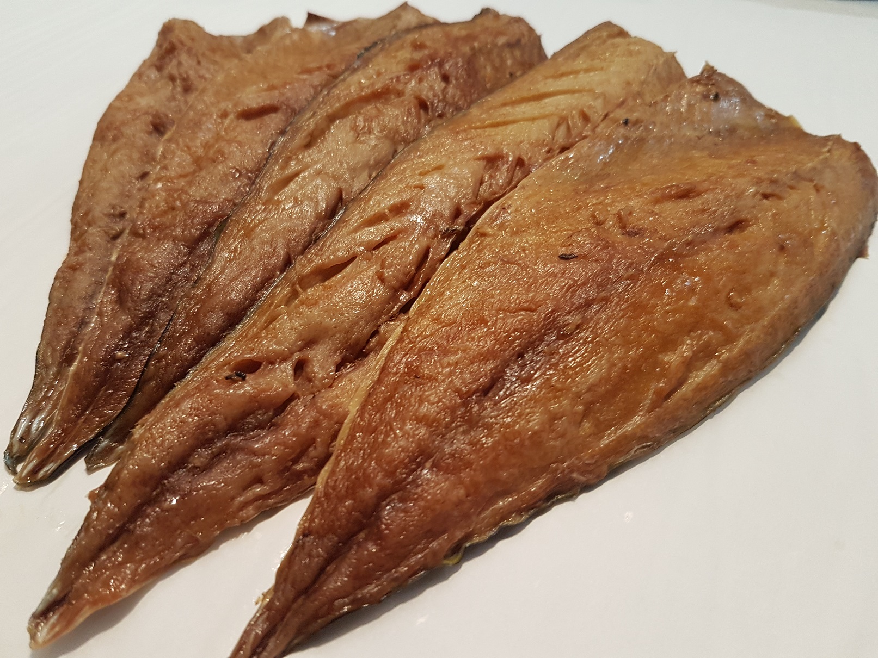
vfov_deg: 53.1
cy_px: 329
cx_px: 439
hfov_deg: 67.3
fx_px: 660
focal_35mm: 26
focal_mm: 4.2
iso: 125
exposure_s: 1/50
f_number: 1.7
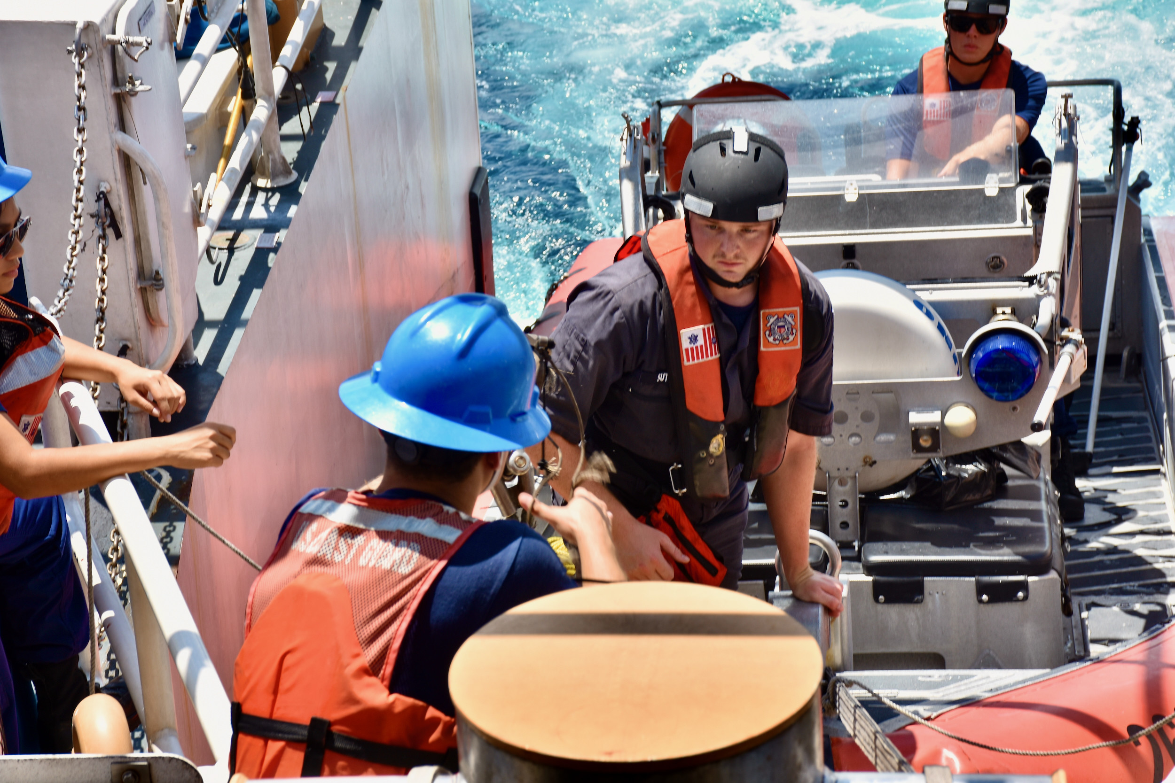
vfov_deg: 13.0
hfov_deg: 19.5
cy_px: 392
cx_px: 588
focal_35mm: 105
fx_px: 3427
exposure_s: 1/250
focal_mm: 70
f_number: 8
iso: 100
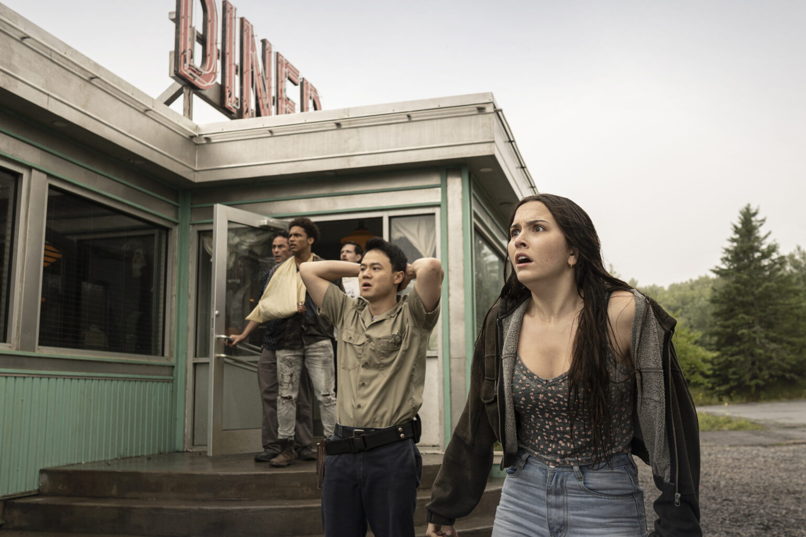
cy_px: 268
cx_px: 403
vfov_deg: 36.9
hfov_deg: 53.1
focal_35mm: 36
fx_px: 806
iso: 400
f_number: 4
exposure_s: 1/640
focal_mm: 24
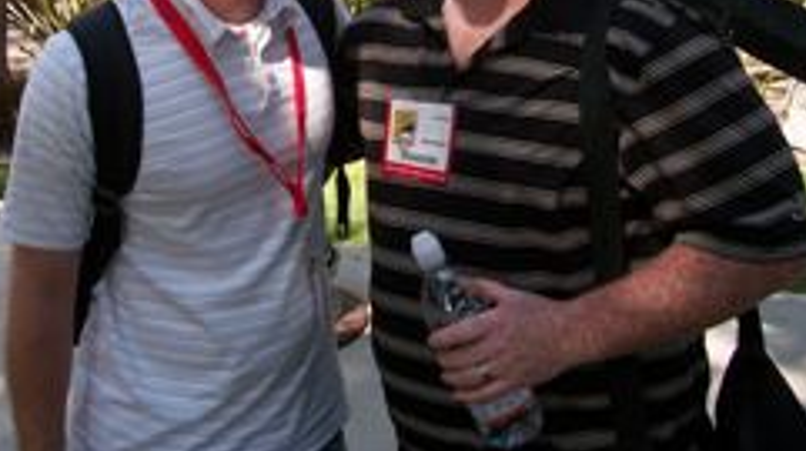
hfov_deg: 36.0
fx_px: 1238
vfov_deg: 20.1
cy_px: 8
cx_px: 334
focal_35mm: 58
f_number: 3.1
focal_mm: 6.3
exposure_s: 1/320
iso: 80
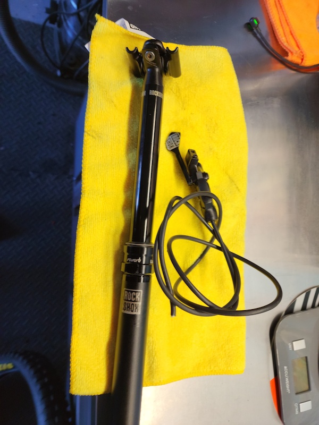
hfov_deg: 58.9
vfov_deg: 73.9
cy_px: 212
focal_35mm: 23
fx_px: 283
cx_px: 160
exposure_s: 1/60
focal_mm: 6.4
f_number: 1.8
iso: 50
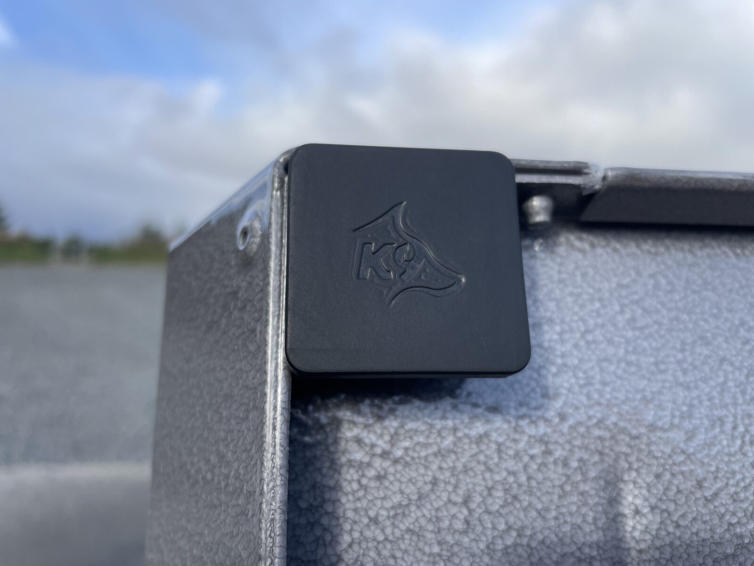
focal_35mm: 26
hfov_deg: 67.3
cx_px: 377
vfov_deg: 53.1
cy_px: 283
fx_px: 566
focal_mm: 4.2
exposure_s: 1/1531
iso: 32
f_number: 1.6
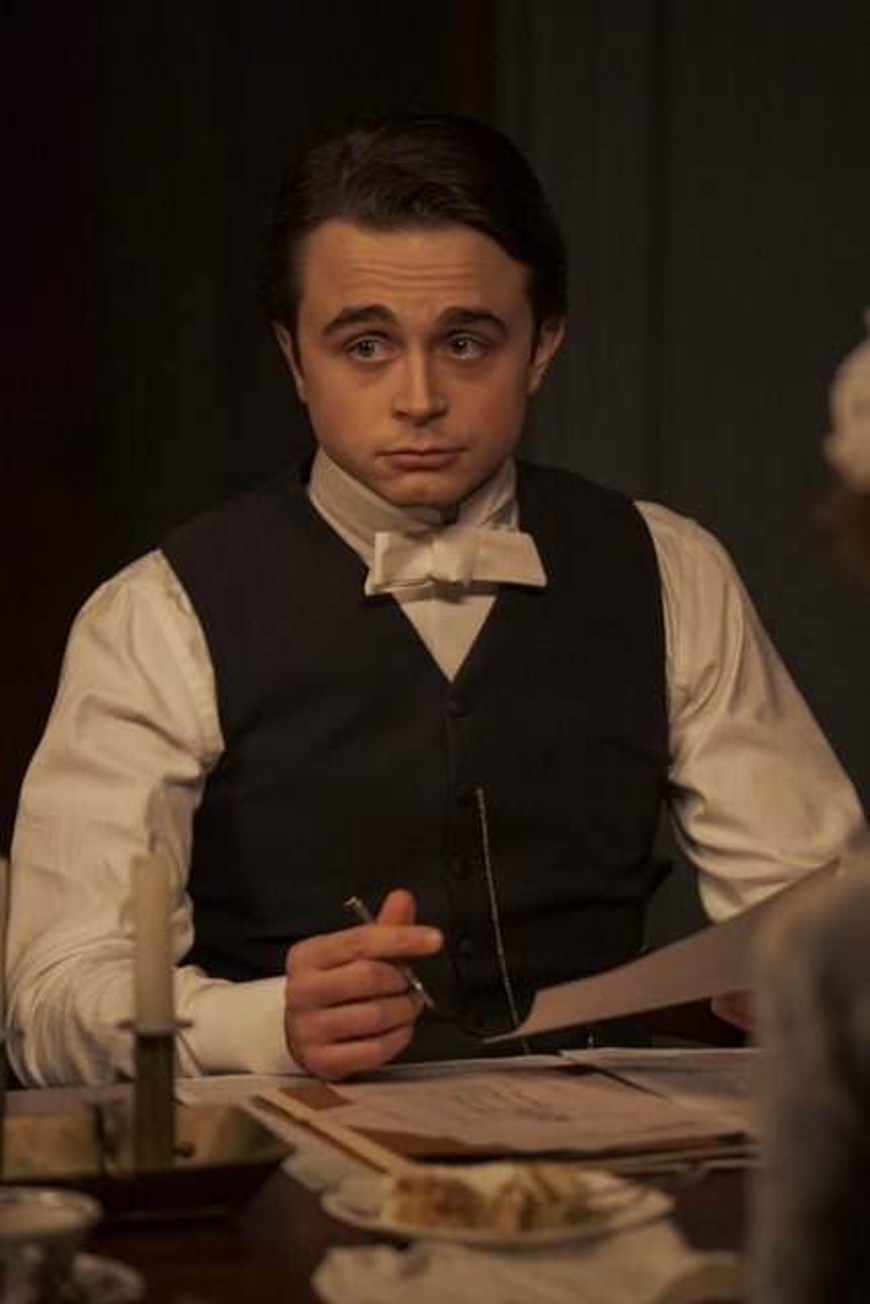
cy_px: 652
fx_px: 7173
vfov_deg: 10.4
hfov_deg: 6.9
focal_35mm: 198
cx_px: 435
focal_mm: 198
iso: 6400
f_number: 2.8
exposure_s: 1/100
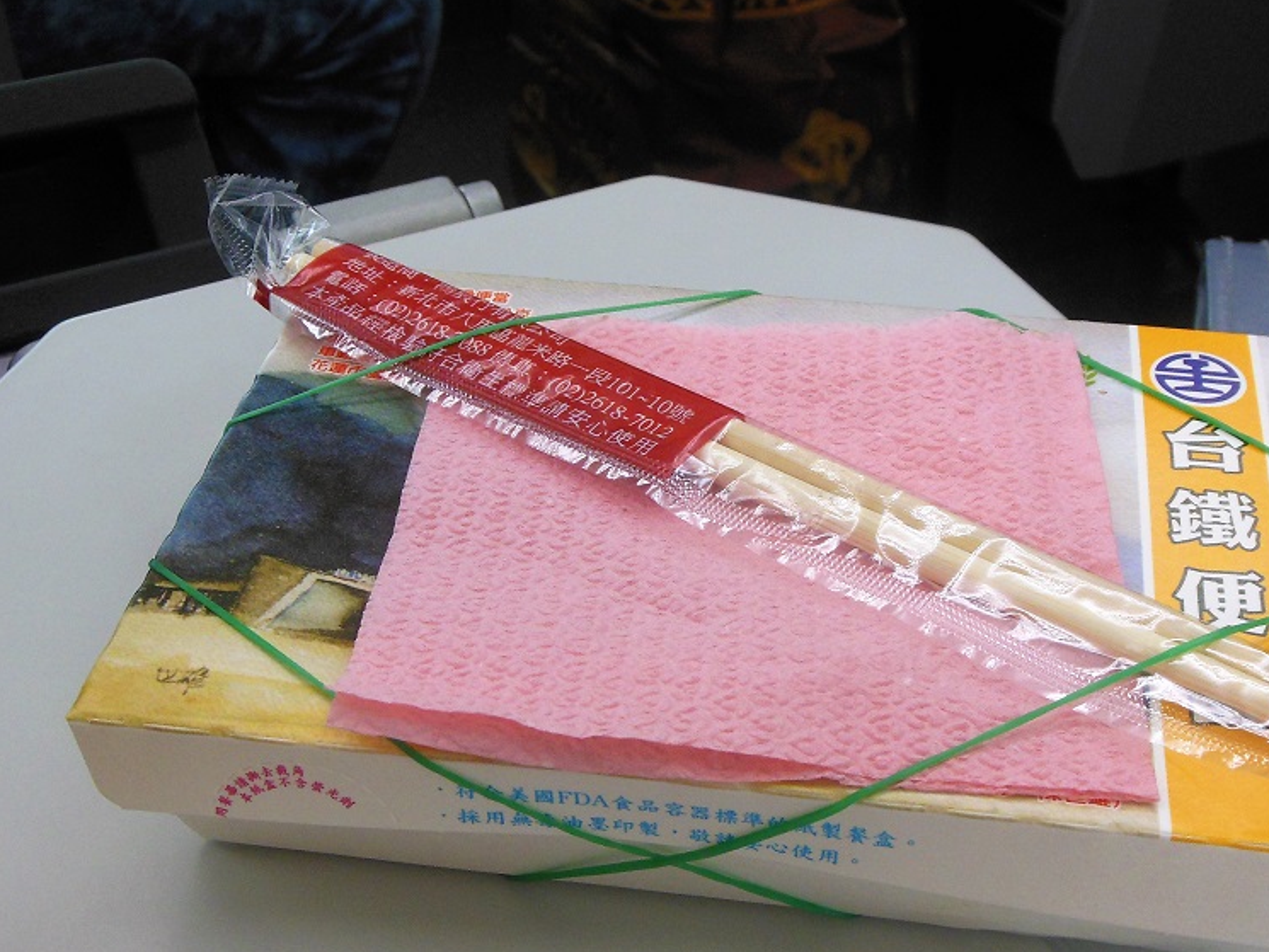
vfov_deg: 30.8
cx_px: 741
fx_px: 1723
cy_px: 553
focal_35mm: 47
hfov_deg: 40.3
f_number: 3.6
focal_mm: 6.8
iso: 400
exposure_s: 1/40
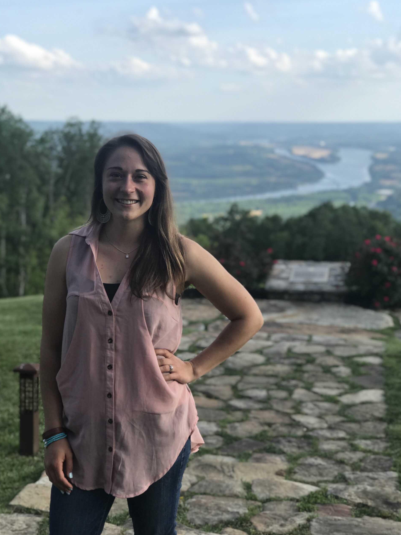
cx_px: 202
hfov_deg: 25.2
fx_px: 896
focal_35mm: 58
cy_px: 269
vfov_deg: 33.2
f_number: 2.8
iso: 20
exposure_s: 1/381
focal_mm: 6.6
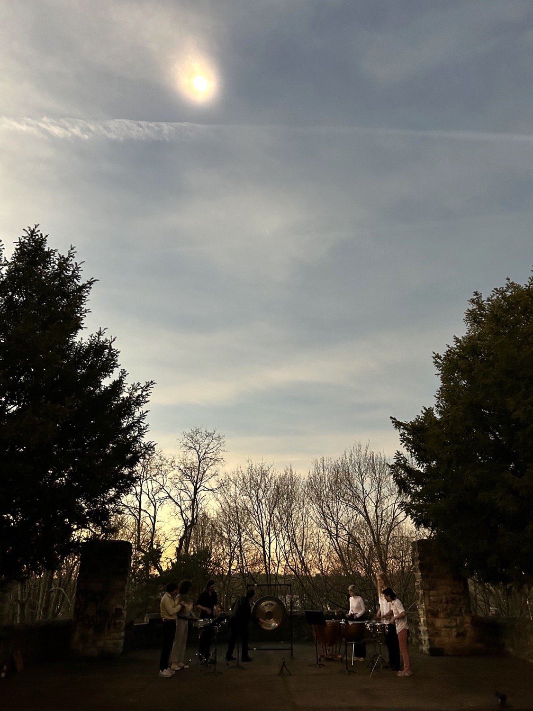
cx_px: 266
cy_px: 356
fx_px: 534
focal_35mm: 26
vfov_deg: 67.3
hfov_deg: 53.1
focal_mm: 5.7
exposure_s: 1/30
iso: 500
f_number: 1.5
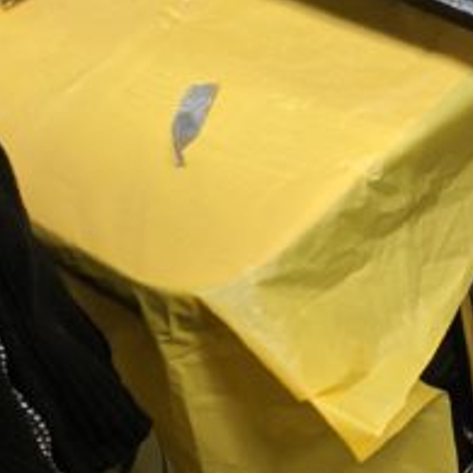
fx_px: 1515
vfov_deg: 16.0
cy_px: -277
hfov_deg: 16.4
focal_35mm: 98
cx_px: 674
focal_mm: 4.67
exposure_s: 1/60
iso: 301
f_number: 2
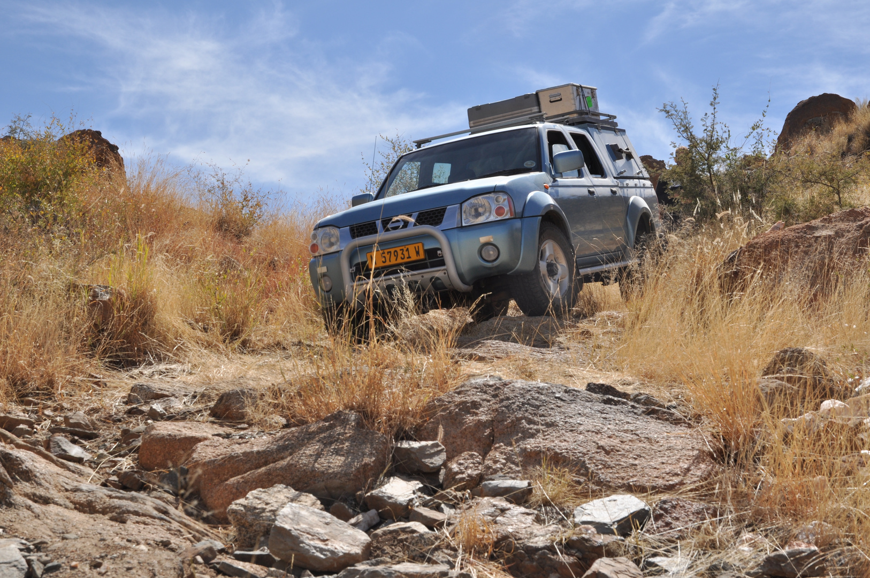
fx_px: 1376
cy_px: 289
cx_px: 435
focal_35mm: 57
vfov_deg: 23.7
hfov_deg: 35.1
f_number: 11
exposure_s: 1/500
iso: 200
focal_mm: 38
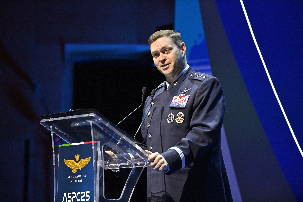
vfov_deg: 6.9
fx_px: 1683
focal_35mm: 200
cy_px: 101
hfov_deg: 10.3
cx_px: 152
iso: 2000
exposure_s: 1/250
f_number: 4.5
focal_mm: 200
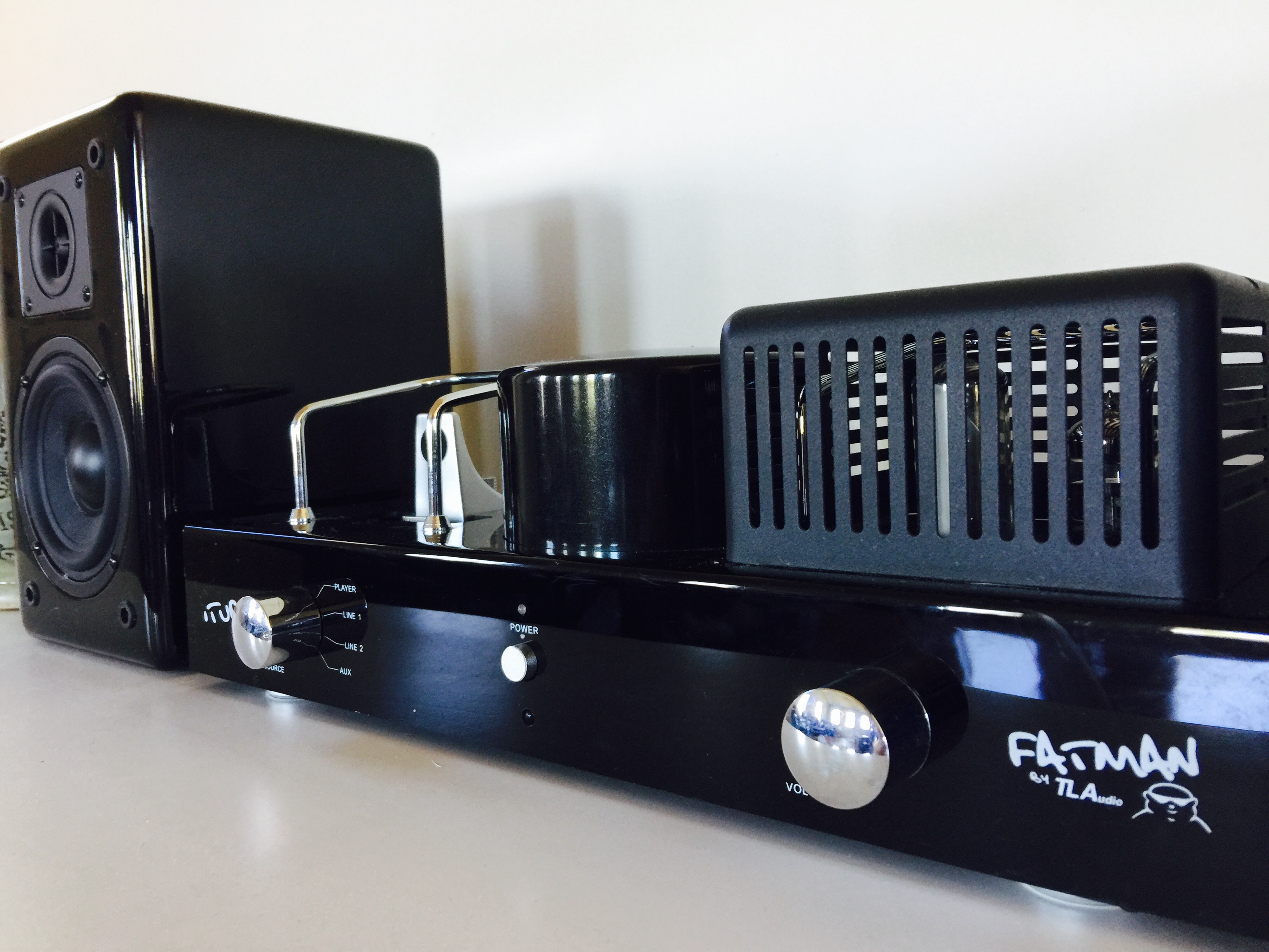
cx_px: 634
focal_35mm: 29
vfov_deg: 48.2
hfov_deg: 61.7
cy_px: 476
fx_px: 1063
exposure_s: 1/17
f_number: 2.2
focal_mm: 4.15
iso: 80
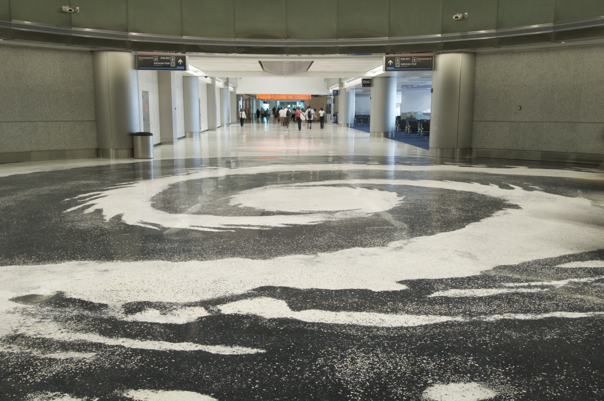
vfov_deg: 39.9
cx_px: 302
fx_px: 553
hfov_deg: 57.3
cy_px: 200
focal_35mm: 33
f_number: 14
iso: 400
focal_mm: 22
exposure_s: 1/2
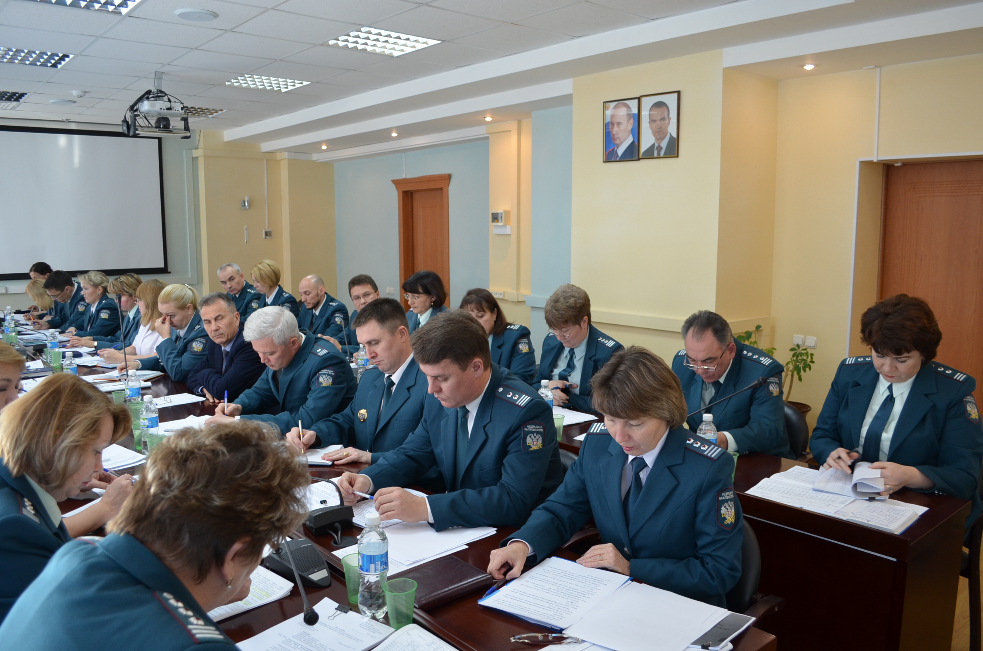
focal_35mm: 27
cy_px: 326
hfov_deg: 67.5
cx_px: 492
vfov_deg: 47.7
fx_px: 736
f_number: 4
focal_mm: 18
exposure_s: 1/60
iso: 560
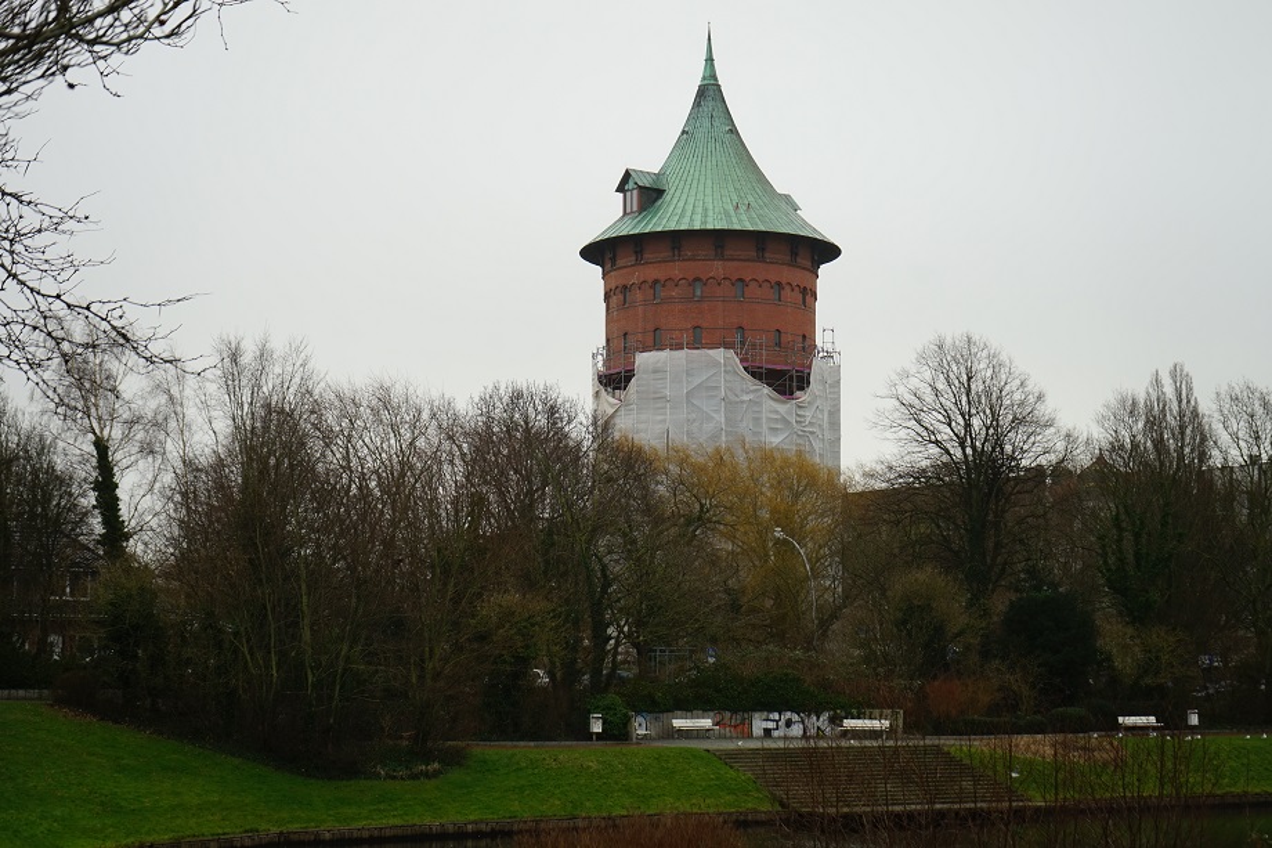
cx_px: 636
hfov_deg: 30.1
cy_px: 424
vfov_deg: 20.3
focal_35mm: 67
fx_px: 2367
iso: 100
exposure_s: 1/80
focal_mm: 67
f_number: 6.3
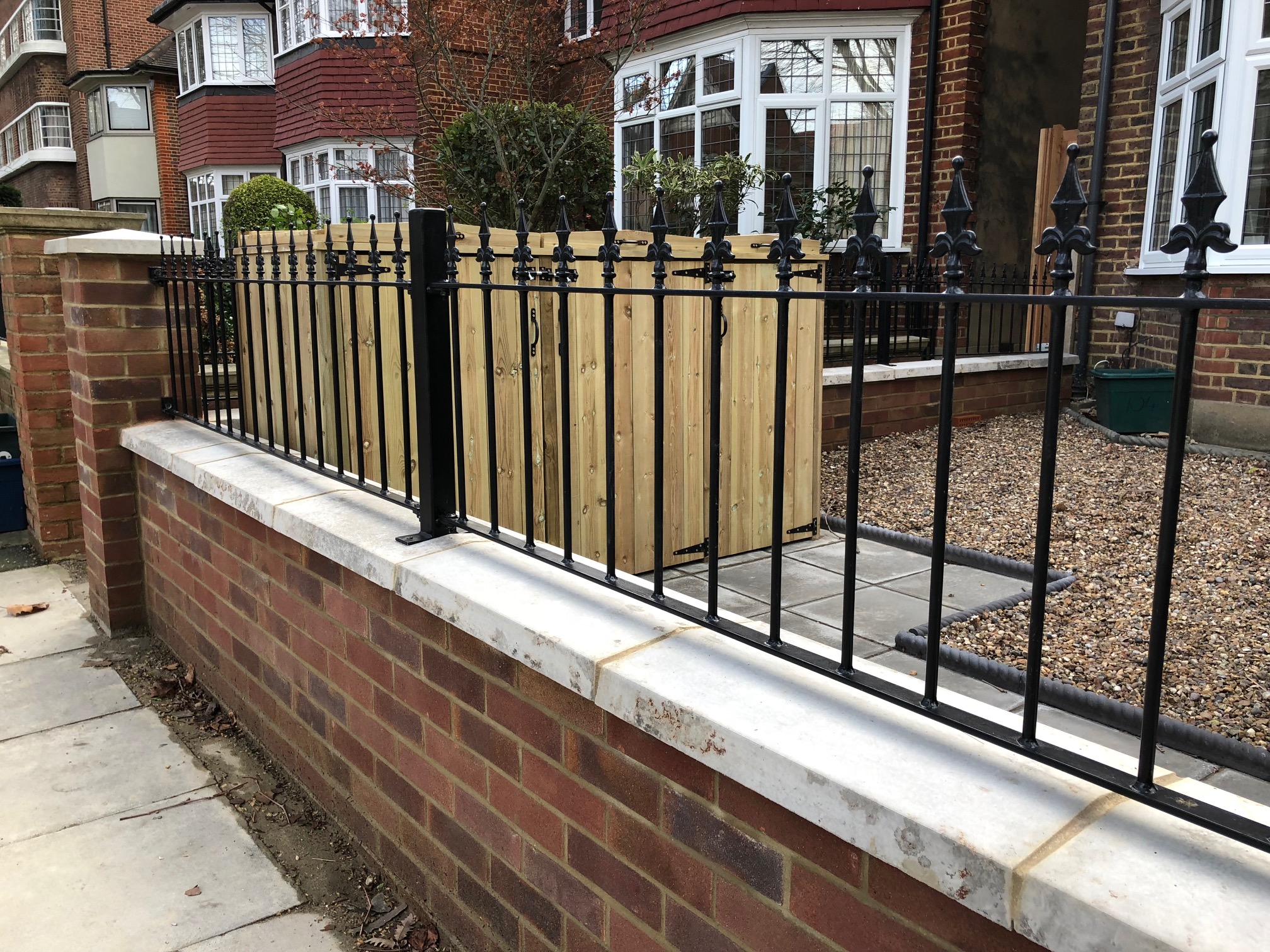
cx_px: 635
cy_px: 476
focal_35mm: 28
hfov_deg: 63.4
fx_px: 1027
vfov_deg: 49.7
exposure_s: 1/100
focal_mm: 4
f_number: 1.8
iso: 32
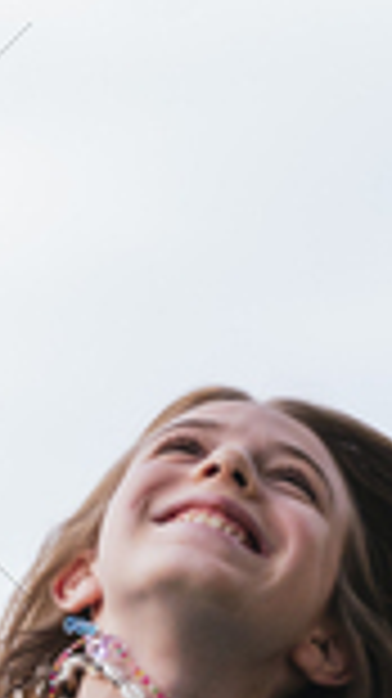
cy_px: 1628
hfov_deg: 2.9
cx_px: 397
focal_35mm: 425
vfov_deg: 5.0
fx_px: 7866
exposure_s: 1/1600
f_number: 3.2
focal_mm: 71
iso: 500
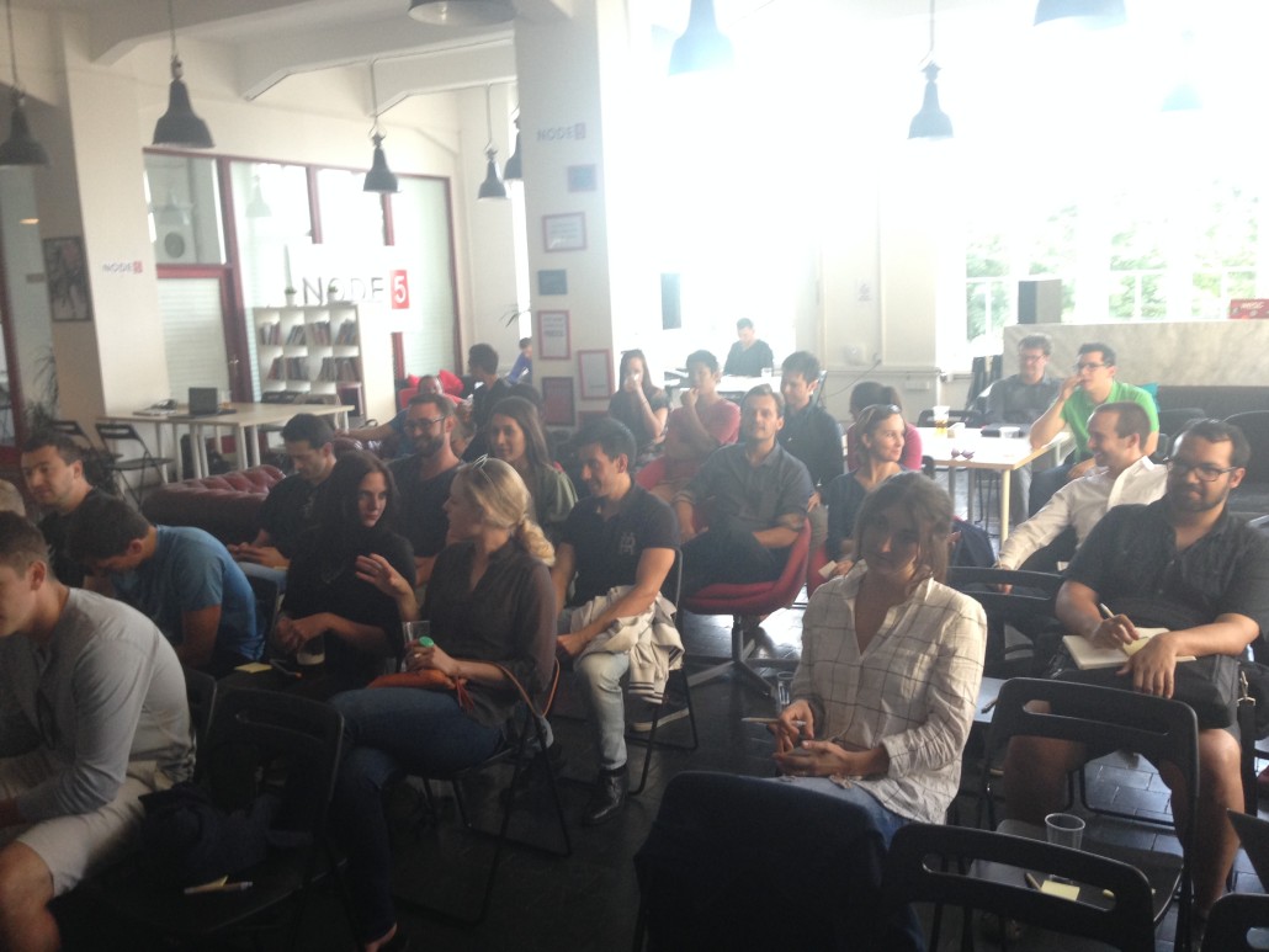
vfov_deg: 43.0
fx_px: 1210
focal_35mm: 33
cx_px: 634
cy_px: 476
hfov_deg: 55.3
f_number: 2.4
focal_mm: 4.12
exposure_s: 1/20
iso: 80
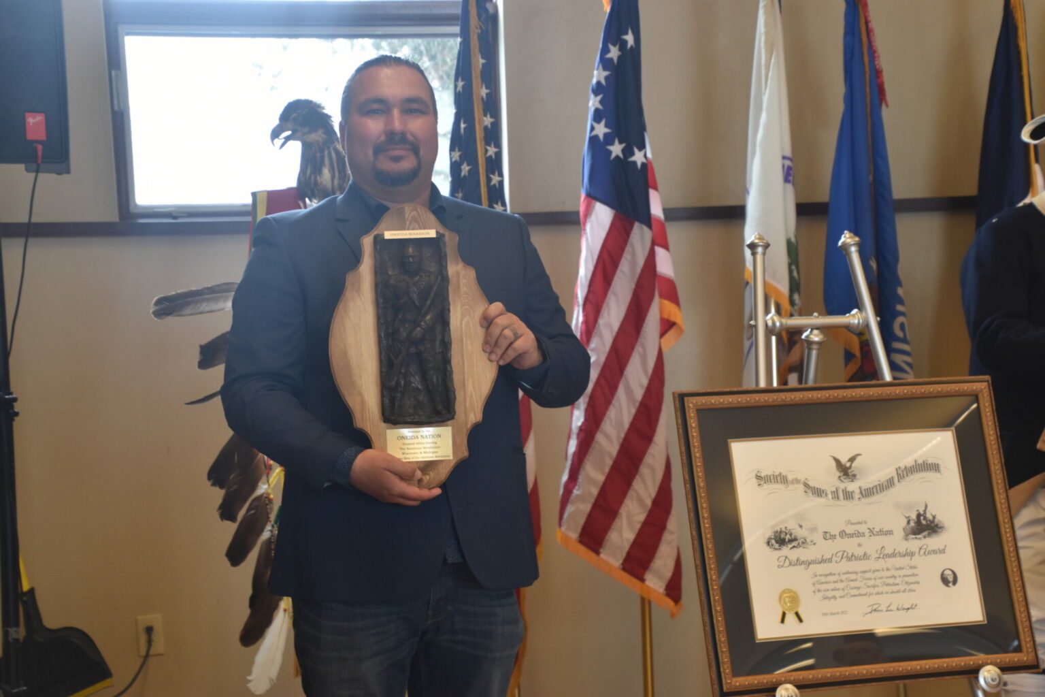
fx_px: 1916
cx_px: 522
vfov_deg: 20.6
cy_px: 348
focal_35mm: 66
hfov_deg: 30.5
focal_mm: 44
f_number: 4.8
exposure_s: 1/60
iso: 400
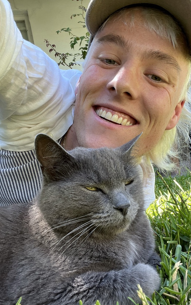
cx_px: 108
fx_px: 275
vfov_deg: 58.1
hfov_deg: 38.3
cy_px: 152
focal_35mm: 33
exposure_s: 1/121
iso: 40
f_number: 2.2
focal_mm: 2.71
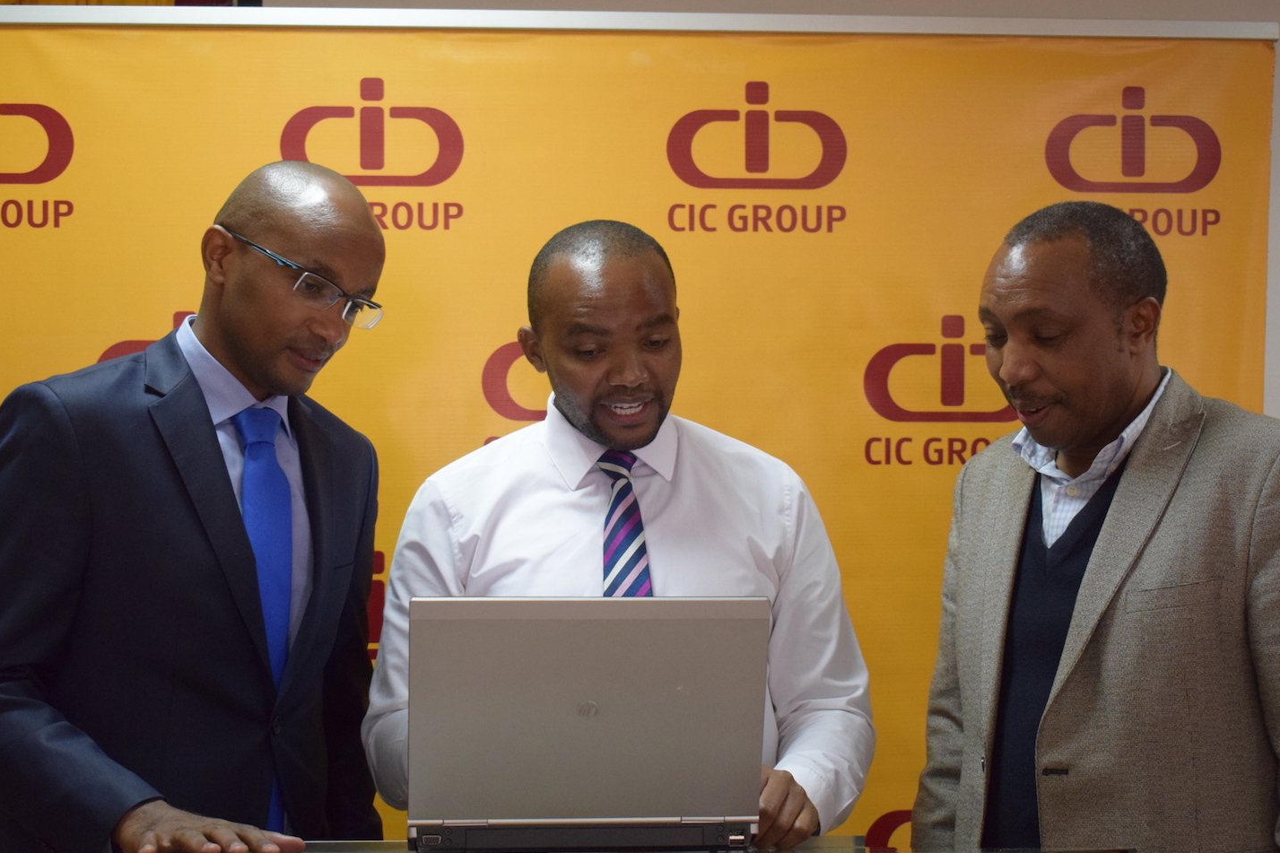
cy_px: 431
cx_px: 625
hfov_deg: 33.6
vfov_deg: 22.8
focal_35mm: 60
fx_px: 2118
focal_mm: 35
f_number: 4.5
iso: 2500
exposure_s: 1/60
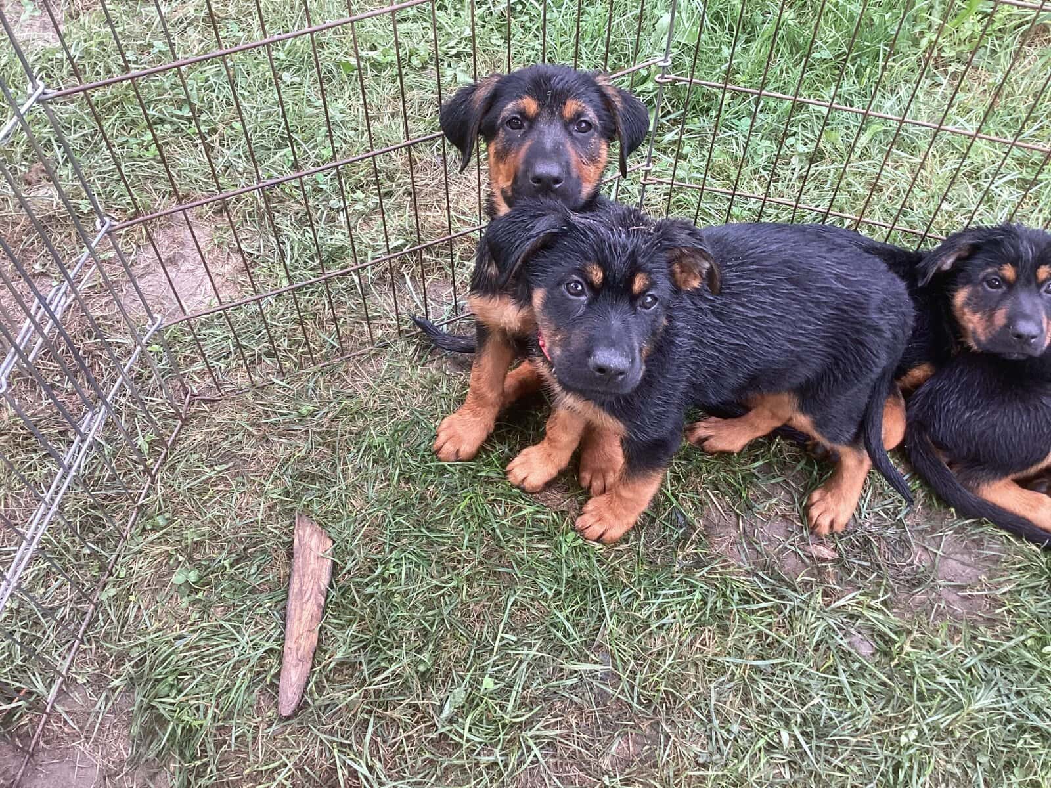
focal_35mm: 31
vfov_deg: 45.4
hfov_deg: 58.4
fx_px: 941
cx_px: 526
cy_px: 394
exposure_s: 1/120
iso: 64
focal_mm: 3.3
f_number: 2.4
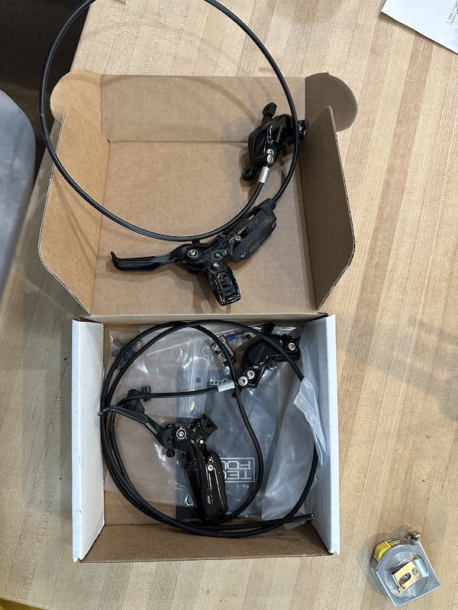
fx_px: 423
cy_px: 305
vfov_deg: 71.6
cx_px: 229
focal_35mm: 24
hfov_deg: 56.8
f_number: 1.78
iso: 250
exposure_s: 1/60
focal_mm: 6.86
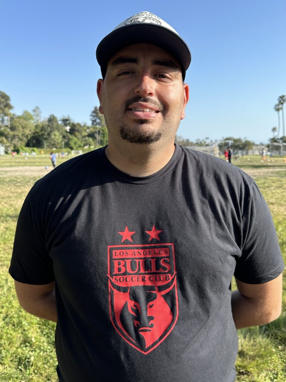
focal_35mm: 24
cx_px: 143
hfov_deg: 56.8
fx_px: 264
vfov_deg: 71.6
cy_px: 191
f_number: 1.78
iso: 80
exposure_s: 1/2110
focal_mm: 6.86
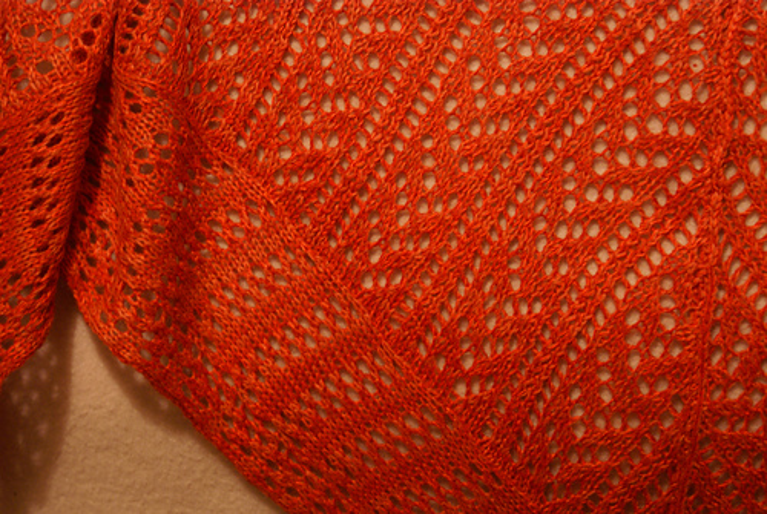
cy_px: 257
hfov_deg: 22.6
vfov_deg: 15.2
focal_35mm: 90
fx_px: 1920
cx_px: 384
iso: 400
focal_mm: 60
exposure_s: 1/5
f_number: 5.6
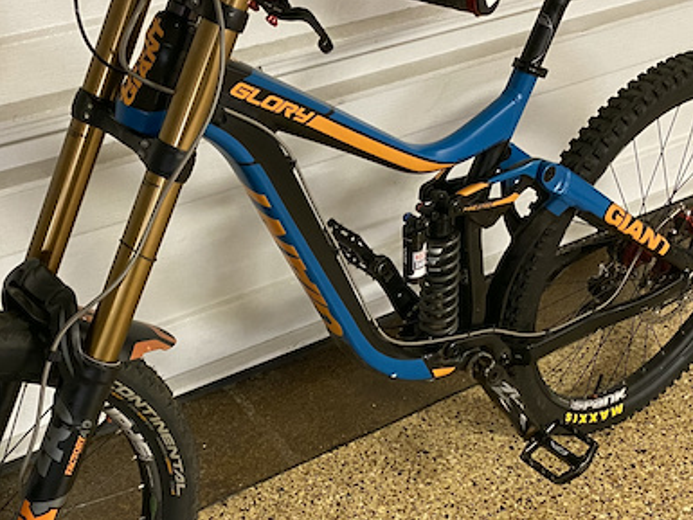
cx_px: 270
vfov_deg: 26.8
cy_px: 363
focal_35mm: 54
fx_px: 1081
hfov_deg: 35.4
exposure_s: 1/40
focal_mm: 4.25
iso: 400
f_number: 1.8
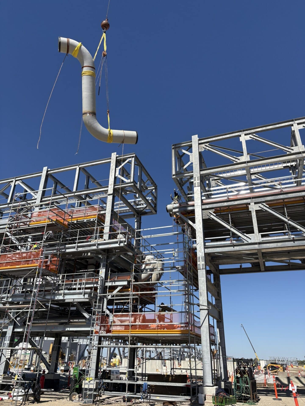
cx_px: 152
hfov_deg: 53.1
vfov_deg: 67.3
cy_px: 203
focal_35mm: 26
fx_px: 305
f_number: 1.6
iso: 64
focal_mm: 5.96
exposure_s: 1/6993
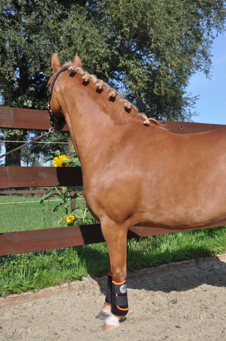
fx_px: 453
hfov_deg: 28.0
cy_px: 170
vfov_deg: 41.2
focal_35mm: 48
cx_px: 113
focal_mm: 32
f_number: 5.6
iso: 400
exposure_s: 1/1600
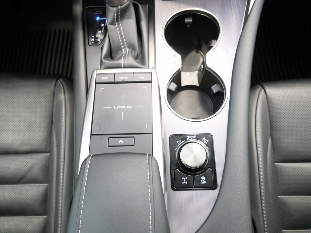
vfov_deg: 49.7
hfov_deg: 63.4
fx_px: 252
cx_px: 156
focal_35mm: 28
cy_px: 116
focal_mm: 14
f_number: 3.6
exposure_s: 1/10
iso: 3200
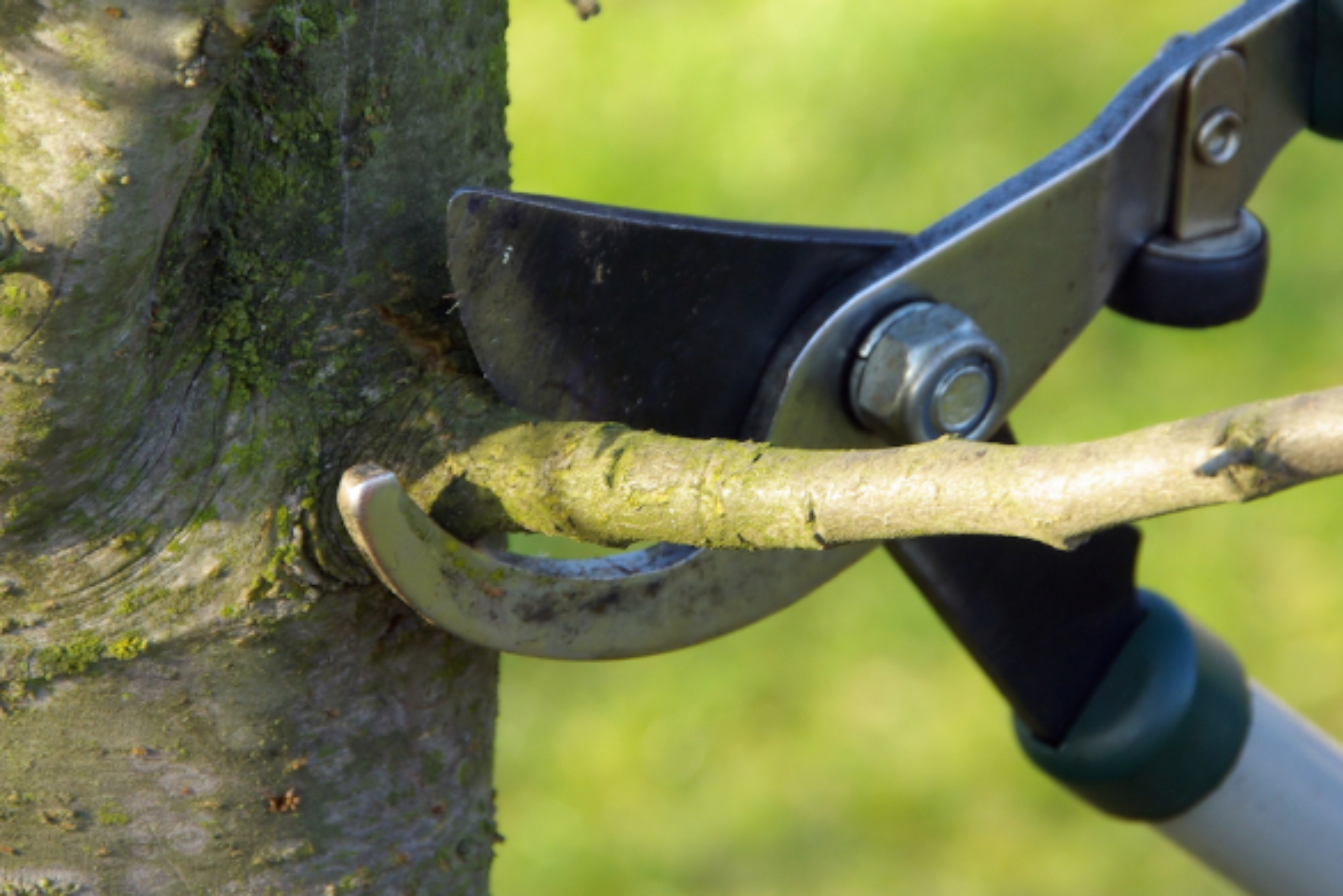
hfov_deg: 7.3
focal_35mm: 282
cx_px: 751
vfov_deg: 4.9
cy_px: 269
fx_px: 10522
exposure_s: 1/45
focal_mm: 130
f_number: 8
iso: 200
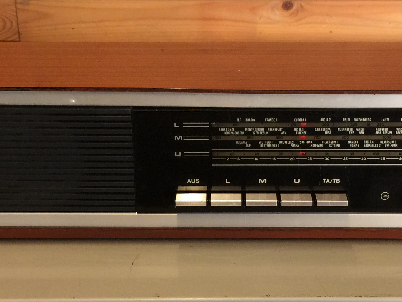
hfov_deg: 30.7
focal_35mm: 63
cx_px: 237
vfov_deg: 23.3
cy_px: 158
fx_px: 732
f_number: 2.2
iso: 200
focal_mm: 4.15
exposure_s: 1/33
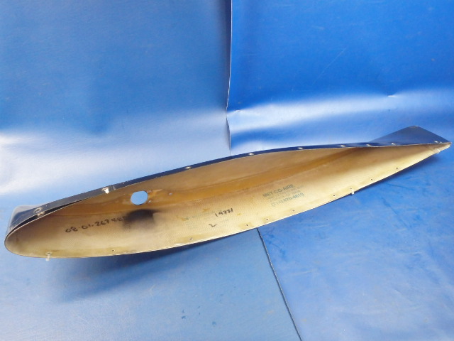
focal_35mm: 28
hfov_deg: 63.4
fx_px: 367
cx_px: 227
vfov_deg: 49.7
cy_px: 170
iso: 800
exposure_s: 1/25
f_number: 3.9
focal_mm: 5
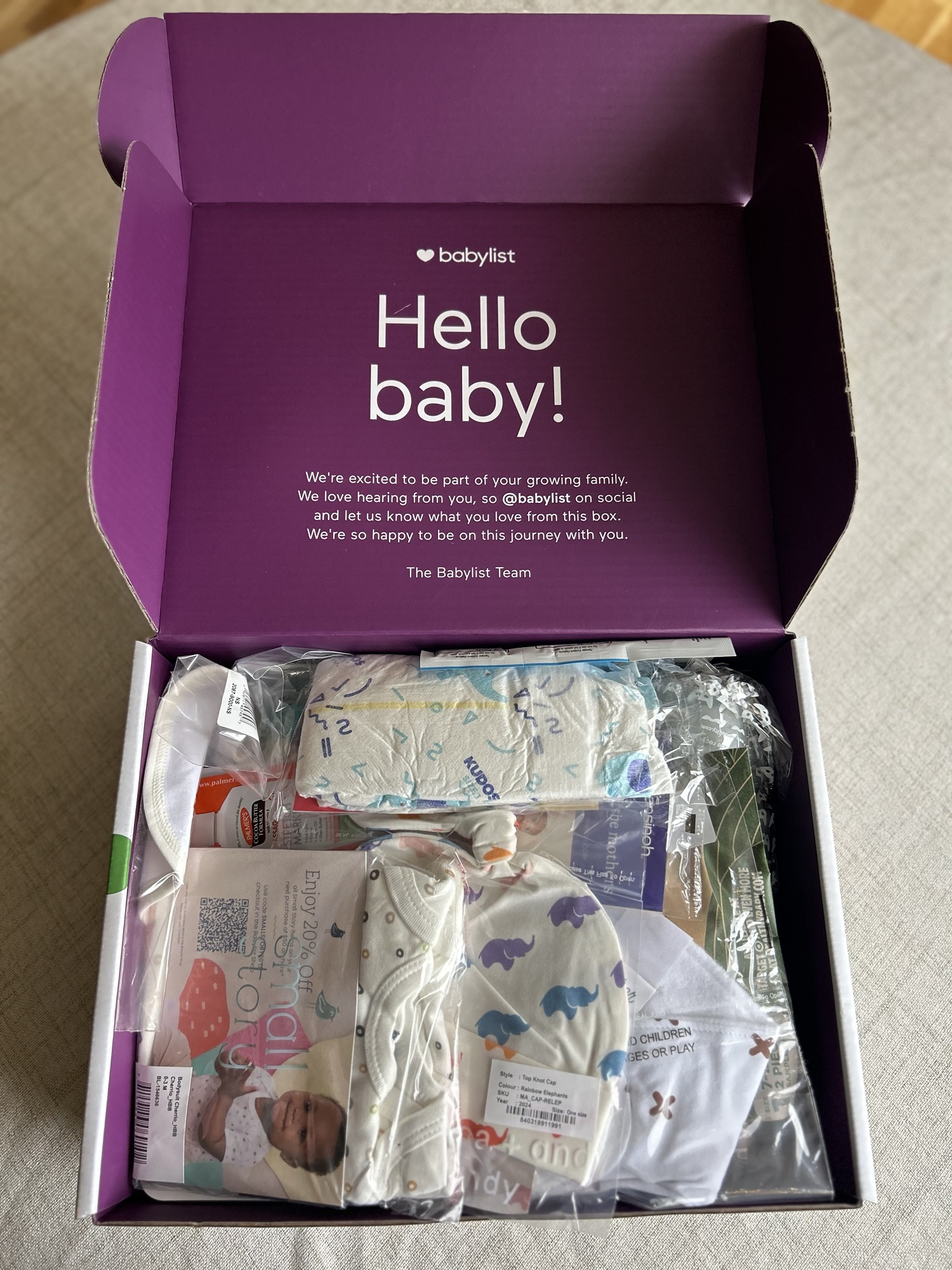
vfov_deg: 67.3
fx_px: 953
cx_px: 476
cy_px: 635
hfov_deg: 53.1
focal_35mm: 26
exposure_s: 1/56
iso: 160
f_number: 1.5
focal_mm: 5.7
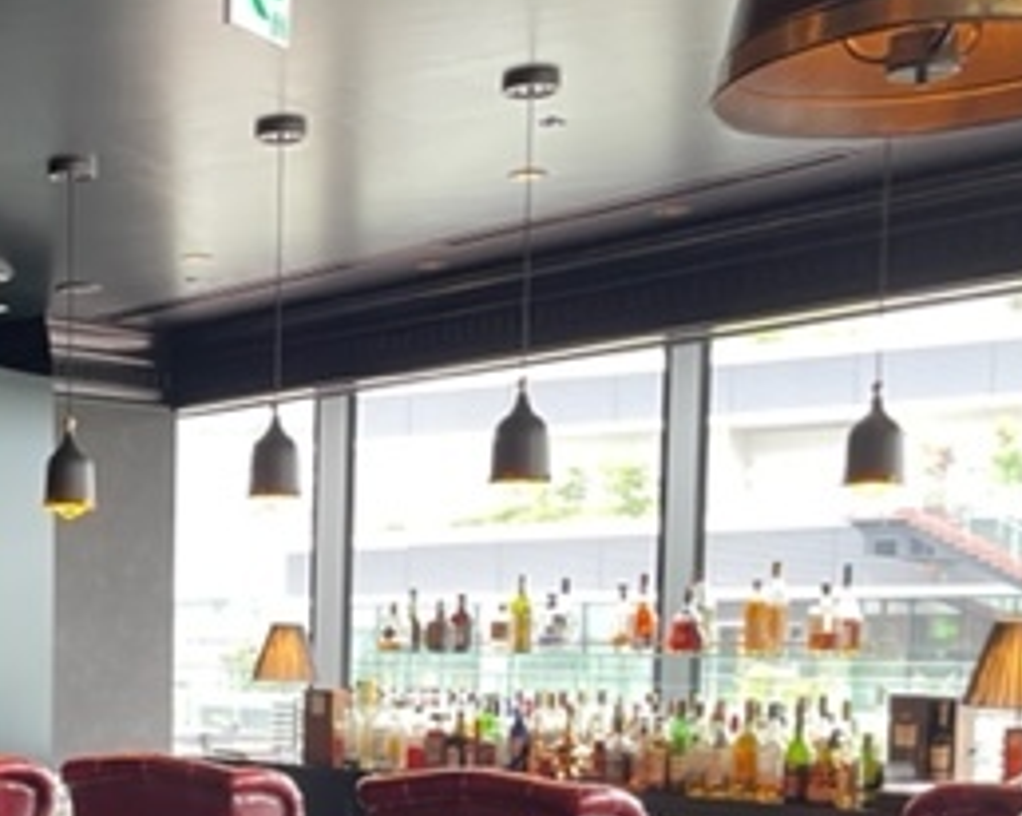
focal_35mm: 63
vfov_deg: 23.5
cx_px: -4
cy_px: 753
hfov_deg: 28.2
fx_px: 1904
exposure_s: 1/91
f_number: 1.6
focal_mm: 5.1
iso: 125
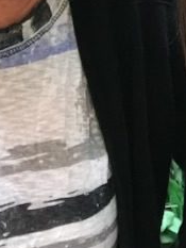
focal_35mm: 110
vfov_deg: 16.1
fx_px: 787
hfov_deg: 13.2
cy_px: -146
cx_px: 197
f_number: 2.2
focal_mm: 2.87
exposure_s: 1/30
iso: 100
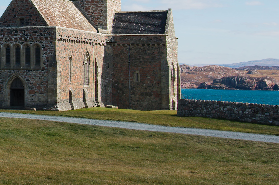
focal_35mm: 106
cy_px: -9
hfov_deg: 18.7
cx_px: -12
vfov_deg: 12.7
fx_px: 820
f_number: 13
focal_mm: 32
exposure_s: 1/125
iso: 200
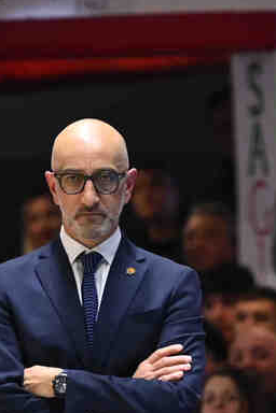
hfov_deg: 1.7
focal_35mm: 825
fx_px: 9487
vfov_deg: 2.5
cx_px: 438
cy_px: 522
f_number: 2.8
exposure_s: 1/1000
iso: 2000
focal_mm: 165
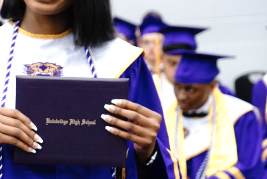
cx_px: -25
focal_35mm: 183
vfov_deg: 7.5
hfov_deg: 11.1
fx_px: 1358
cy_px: 94
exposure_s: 1/60
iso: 2000
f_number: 5.6
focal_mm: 60
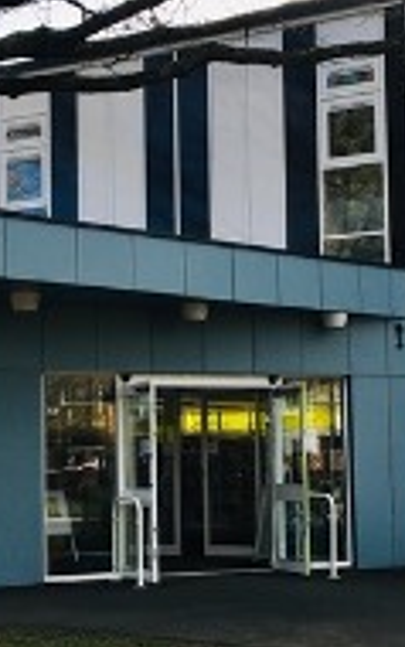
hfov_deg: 21.0
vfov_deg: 32.9
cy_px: 378
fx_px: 1093
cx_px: 170
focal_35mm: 62
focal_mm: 4.15
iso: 25
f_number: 2.2
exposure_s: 1/712
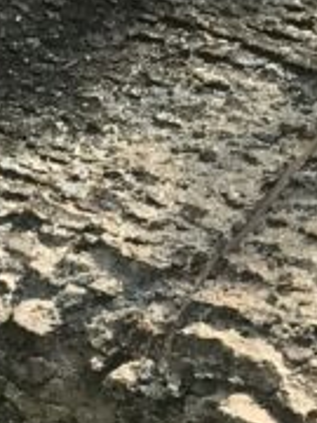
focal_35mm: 187
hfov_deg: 7.4
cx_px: -481
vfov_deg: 10.5
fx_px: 2283
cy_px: 454
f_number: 1.8
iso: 20
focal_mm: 3.99
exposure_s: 1/912
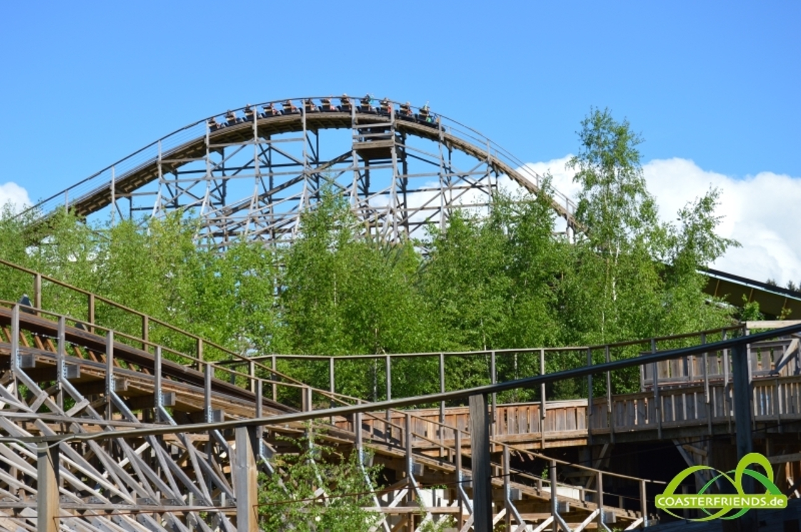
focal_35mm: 75
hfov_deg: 27.0
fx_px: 1667
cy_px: 266
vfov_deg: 18.1
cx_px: 400
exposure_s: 1/250
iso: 100
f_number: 8
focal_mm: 50
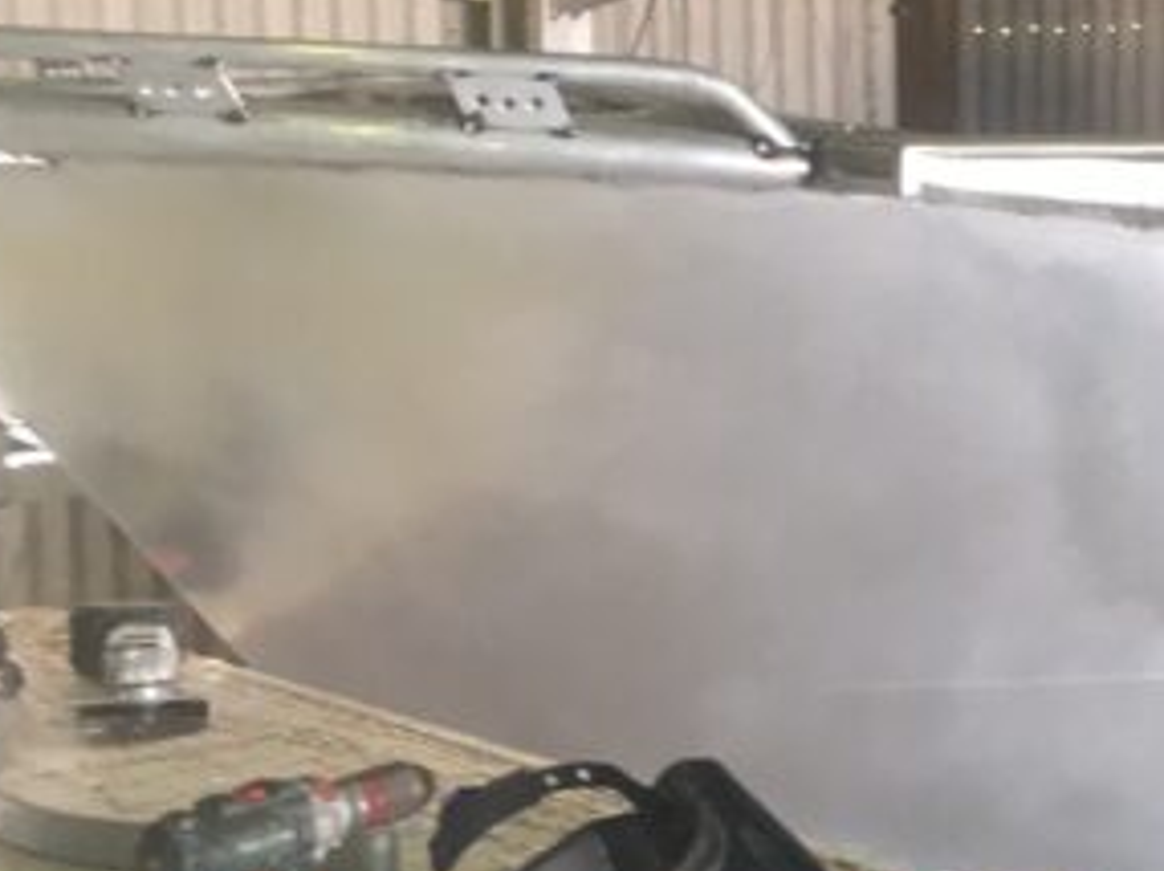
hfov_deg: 17.6
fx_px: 3494
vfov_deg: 14.2
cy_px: 346
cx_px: 1567
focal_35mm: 104
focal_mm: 4.15
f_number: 2.2
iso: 50
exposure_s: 1/33
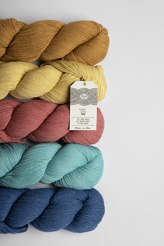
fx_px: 580
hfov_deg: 16.1
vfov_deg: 23.9
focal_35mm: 85
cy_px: 123
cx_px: 82
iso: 100
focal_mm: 85
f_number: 8
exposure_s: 1/125
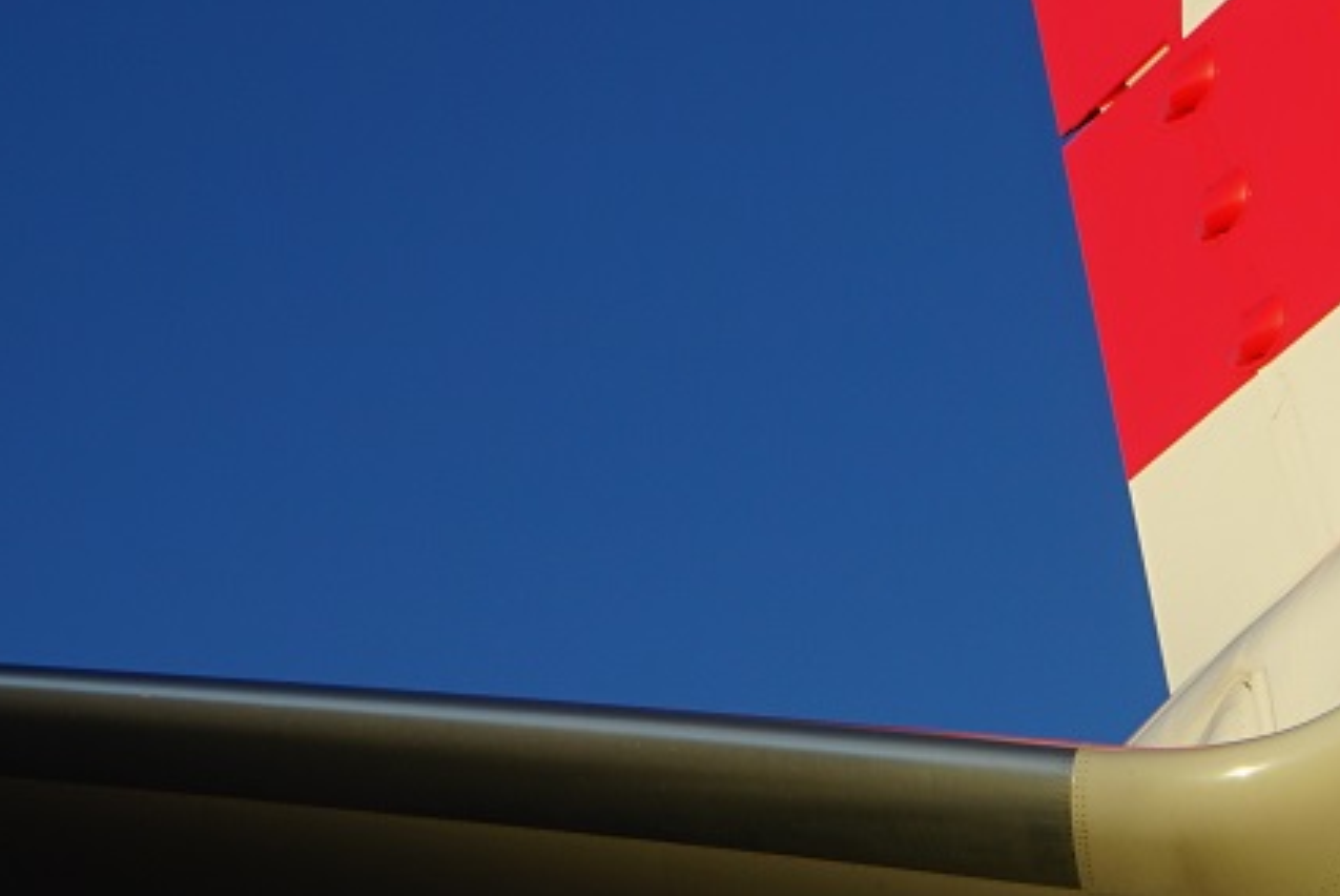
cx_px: 2254
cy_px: 666
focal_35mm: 188
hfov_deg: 10.4
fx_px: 7002
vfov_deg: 7.3
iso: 100
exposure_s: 1/125
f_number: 11
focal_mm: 50
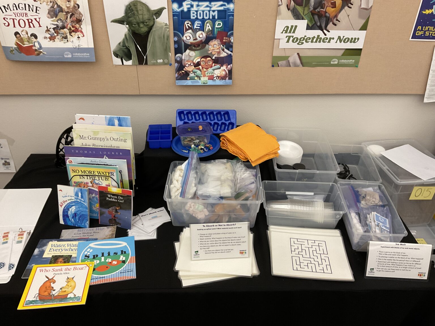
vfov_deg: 48.2
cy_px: 163
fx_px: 364
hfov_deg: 61.7
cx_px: 218
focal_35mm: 29
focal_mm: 3
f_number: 1.8
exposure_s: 1/60
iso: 100
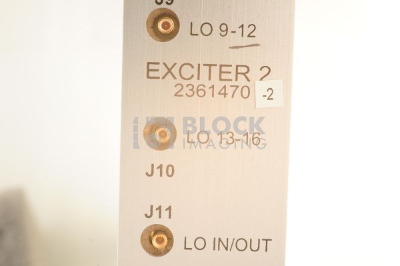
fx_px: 555
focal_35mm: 50
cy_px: 133
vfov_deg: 26.9
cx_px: 200
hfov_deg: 39.6
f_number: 14
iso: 1600
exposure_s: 1/160
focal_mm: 50
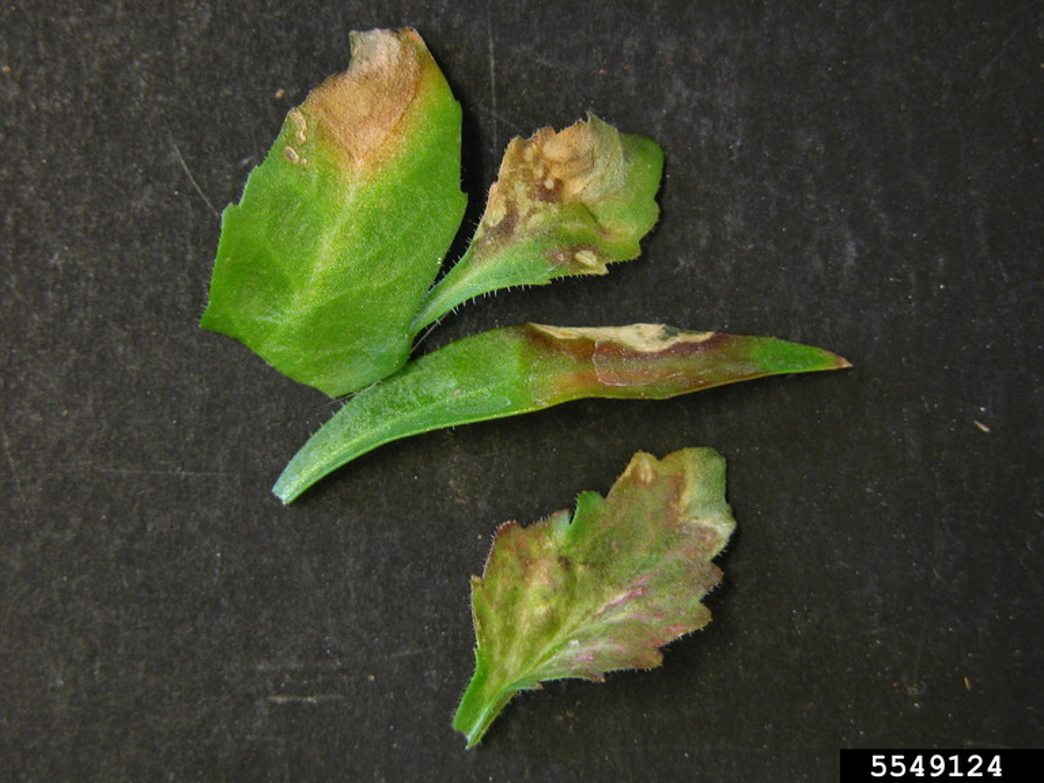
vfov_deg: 13.0
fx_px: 3438
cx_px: 522
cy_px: 392
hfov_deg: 17.3
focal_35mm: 114
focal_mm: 29.5
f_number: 3.7
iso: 136
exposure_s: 1/3.9
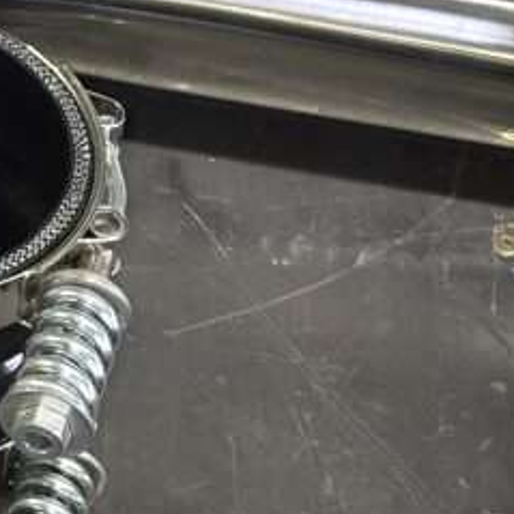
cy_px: 763
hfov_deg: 11.6
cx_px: 292
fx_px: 2520
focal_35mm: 150
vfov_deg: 11.2
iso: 64
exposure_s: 1/60
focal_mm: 6.3
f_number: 1.7
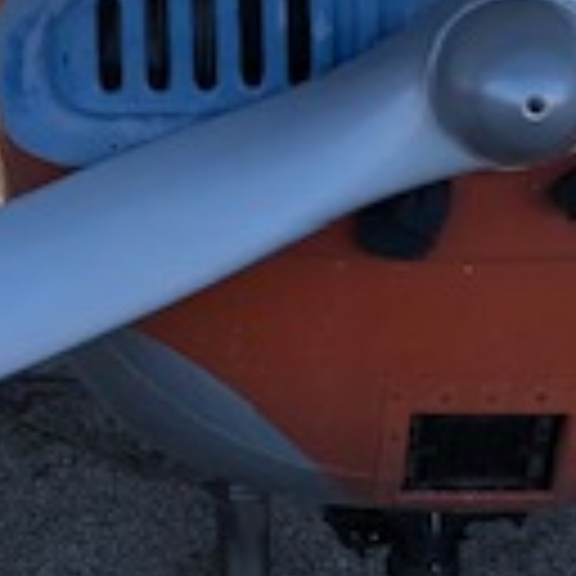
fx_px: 2334
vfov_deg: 13.9
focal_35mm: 124
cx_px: 302
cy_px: 45
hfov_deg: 14.1
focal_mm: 3.99
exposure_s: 1/674
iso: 20
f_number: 1.8
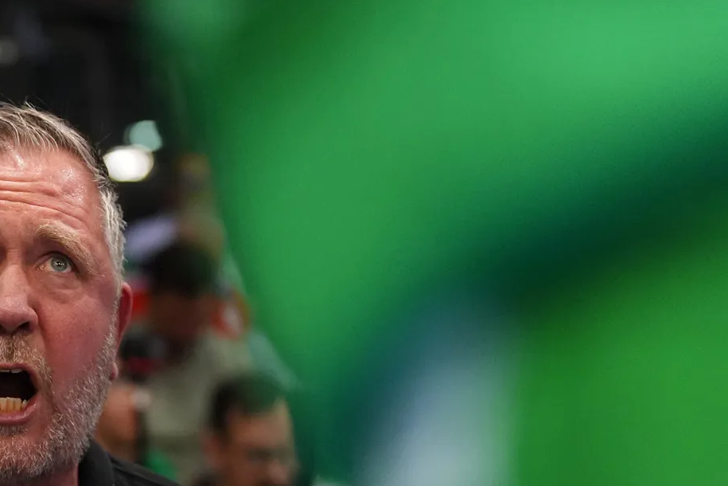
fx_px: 3094
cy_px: 504
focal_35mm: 153
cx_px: 99
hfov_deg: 13.3
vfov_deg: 8.9
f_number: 2.8
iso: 4000
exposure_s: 1/800
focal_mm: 70
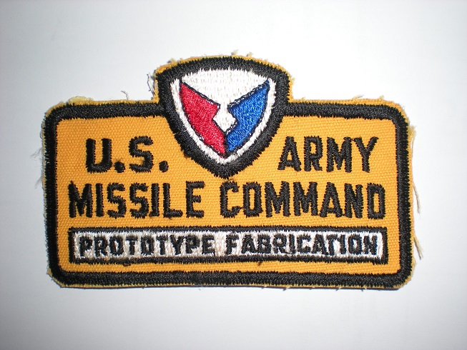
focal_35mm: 38
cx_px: 234
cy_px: 175
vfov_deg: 37.7
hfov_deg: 49.0
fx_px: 513
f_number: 4.6
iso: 64
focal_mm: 6.3
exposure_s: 1/60
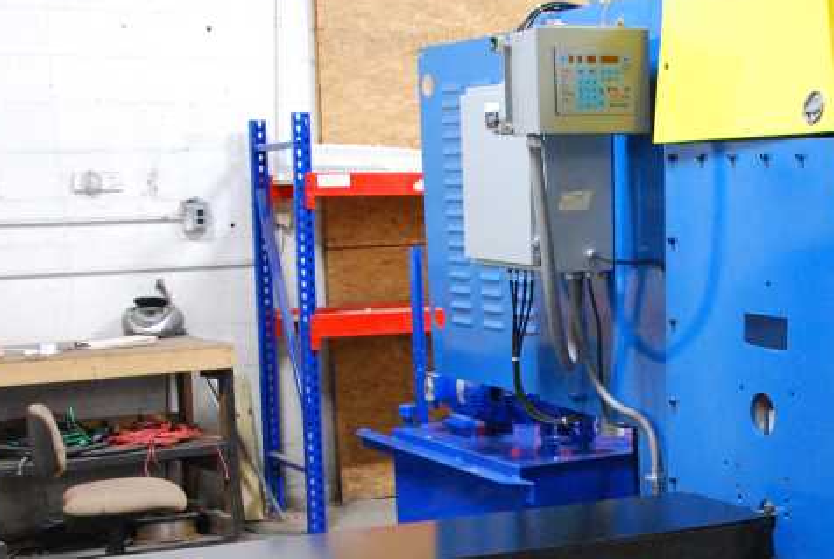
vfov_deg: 19.7
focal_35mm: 68
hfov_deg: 29.1
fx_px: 1578
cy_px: 507
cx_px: 638
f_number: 3.5
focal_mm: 18
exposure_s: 1/30
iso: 1400
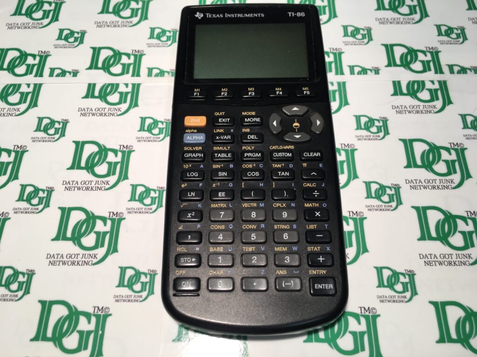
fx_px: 400
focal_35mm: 29
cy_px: 178
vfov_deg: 48.2
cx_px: 238
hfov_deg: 61.7
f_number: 2.2
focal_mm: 4.15
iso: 40
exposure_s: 1/120
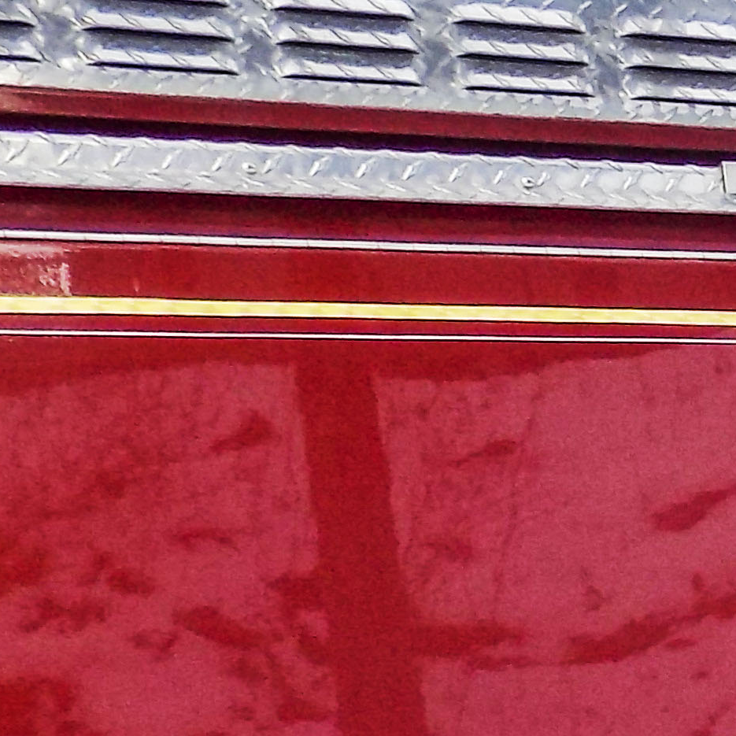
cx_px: 1683
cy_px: 954
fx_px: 2694
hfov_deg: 12.6
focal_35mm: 112
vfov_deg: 14.9
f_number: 3.1
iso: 80
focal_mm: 4
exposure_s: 1/250
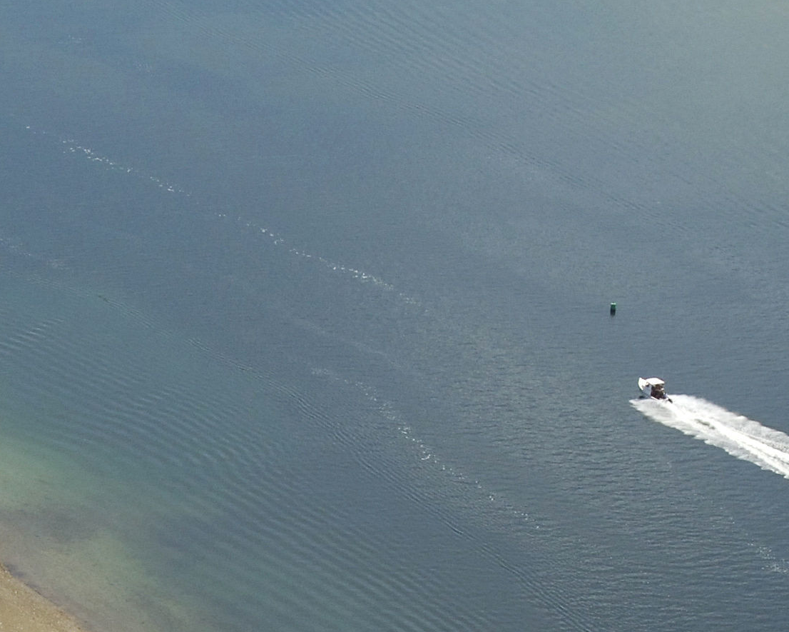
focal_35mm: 229
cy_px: 633
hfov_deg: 8.4
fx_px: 5348
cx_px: -33
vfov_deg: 6.7
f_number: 9
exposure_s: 1/1000
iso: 400
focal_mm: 42
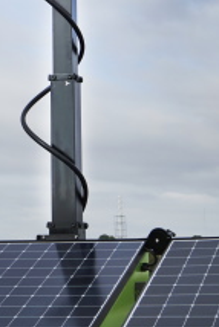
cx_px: 57
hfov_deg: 11.3
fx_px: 1102
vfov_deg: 16.4
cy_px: -43
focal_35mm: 121
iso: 250
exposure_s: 1/1600
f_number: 5.6
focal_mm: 24
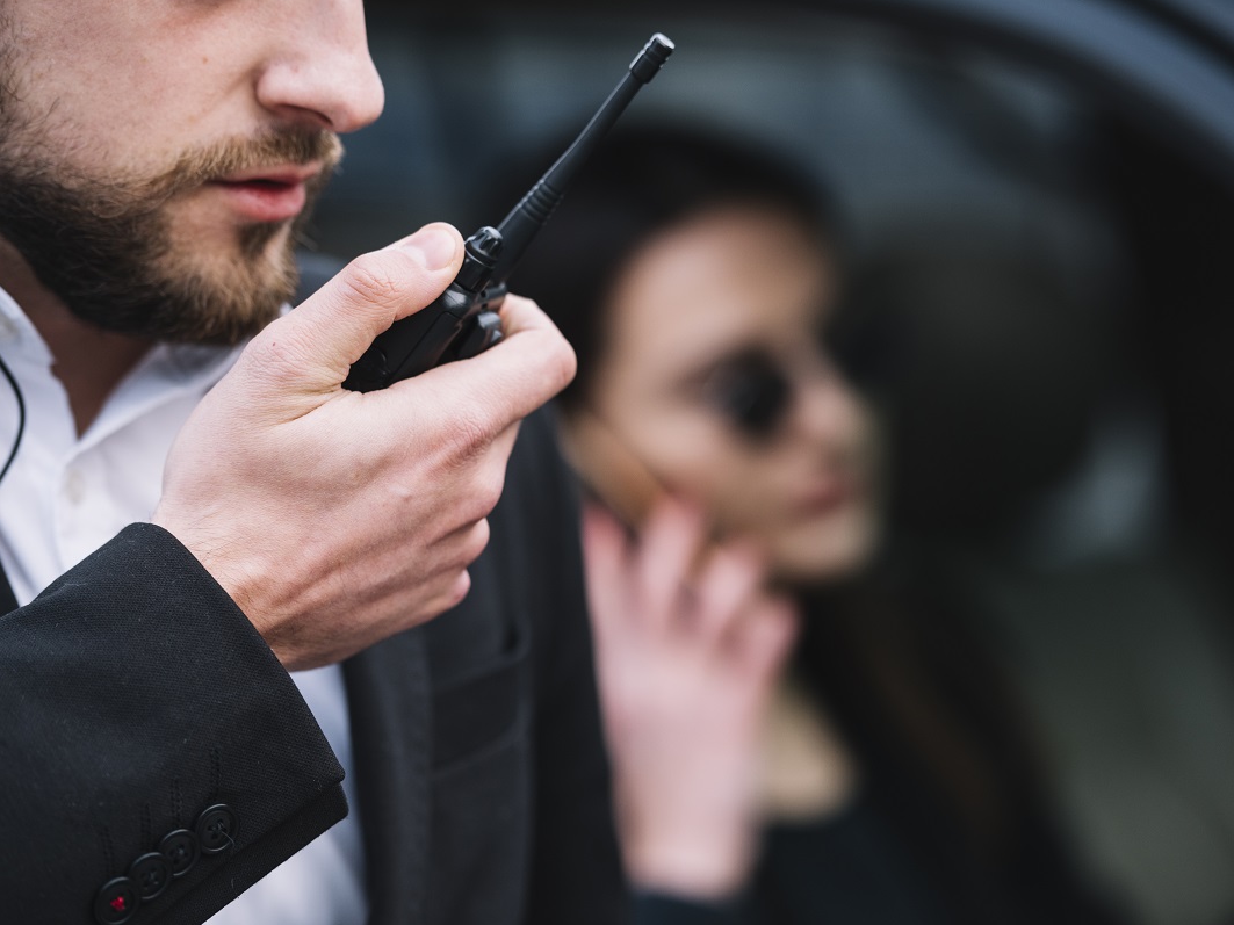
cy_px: 463
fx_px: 5418
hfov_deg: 13.0
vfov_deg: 9.8
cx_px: 584
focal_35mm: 152
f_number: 3.2
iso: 250
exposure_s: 1/250
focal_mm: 140
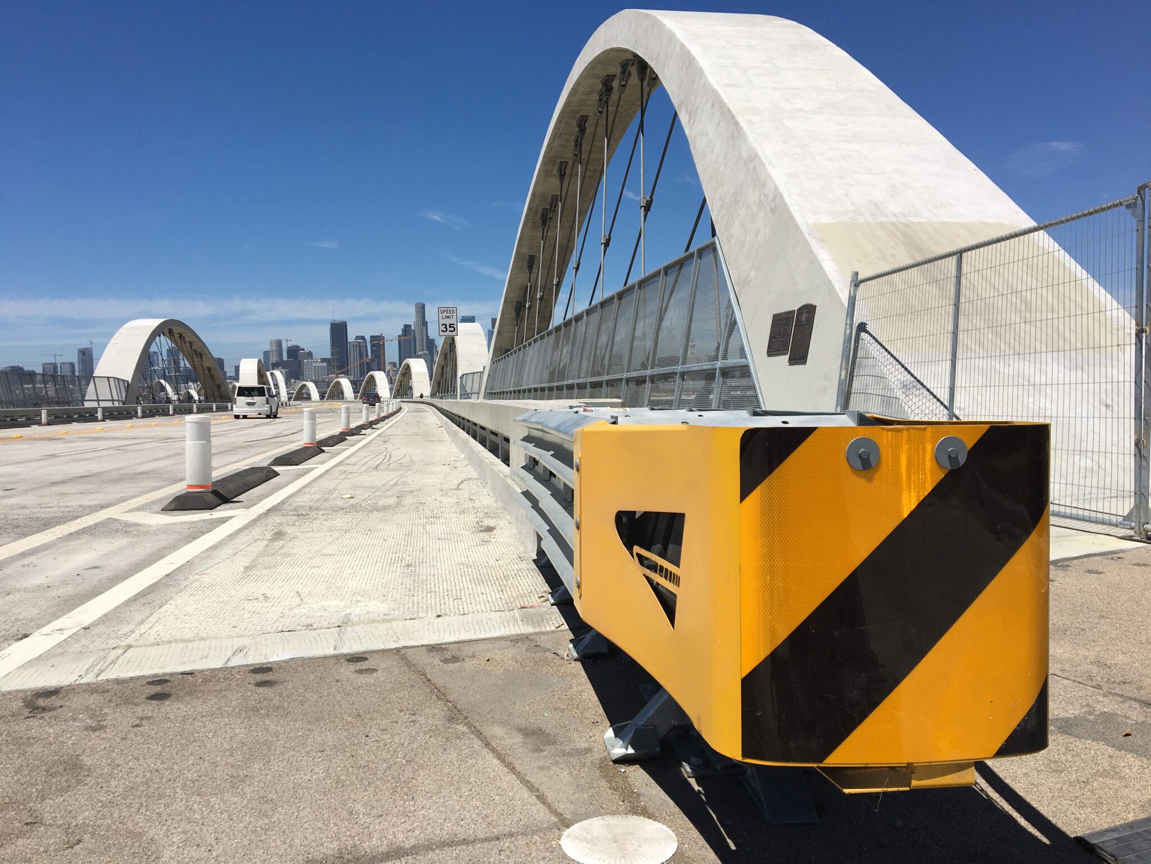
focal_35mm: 29
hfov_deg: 61.7
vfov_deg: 48.2
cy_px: 432
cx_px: 576
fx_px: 964
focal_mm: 4.15
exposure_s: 1/3205
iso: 25
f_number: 2.2
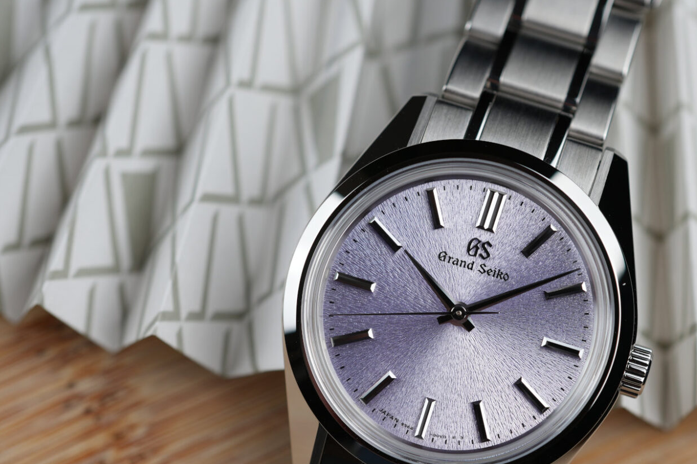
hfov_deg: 24.4
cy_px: 369
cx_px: 451
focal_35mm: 83
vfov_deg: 16.3
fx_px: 1606
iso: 125
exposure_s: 1/100
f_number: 3.5
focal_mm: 50
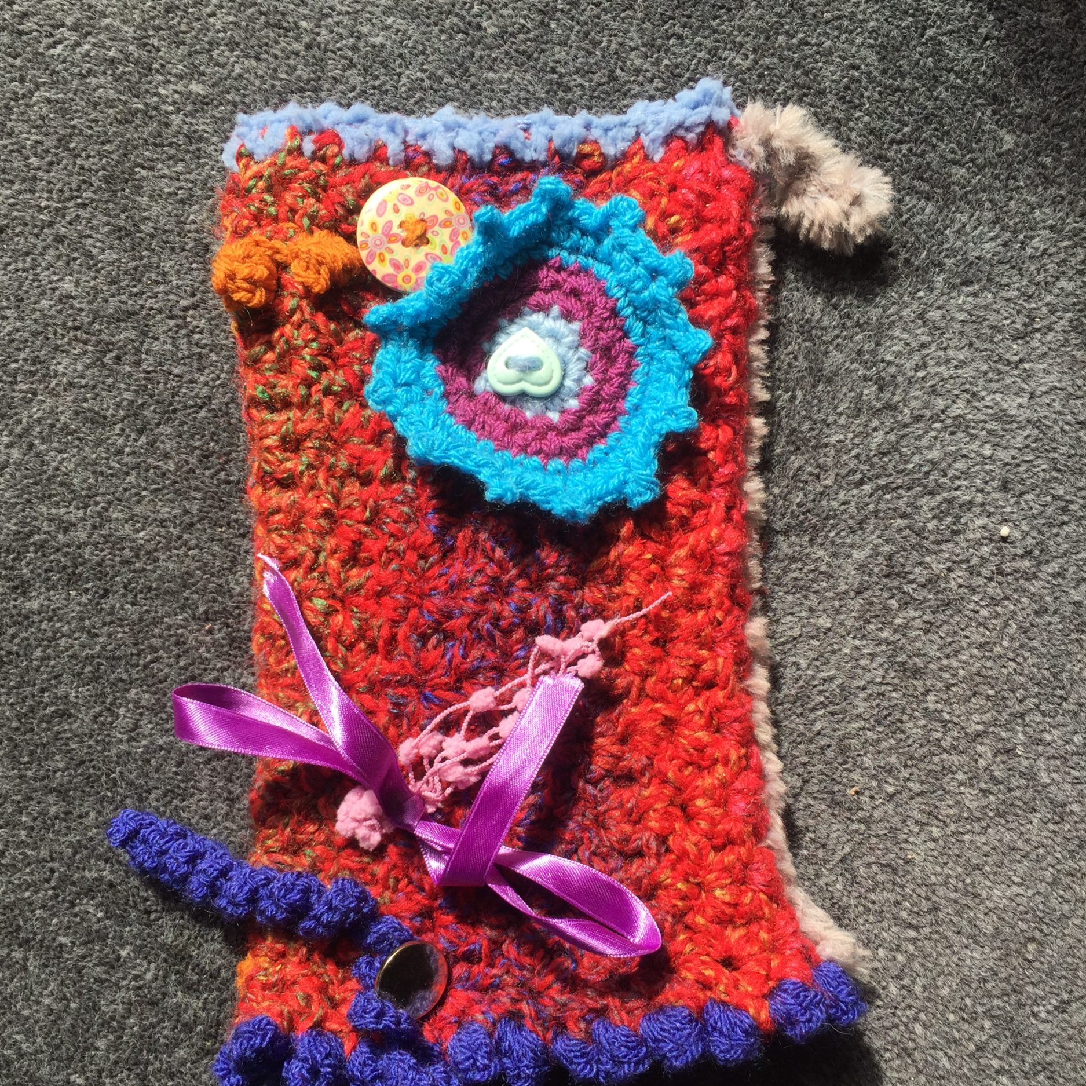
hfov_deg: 47.2
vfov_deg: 47.2
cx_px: 533
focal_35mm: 35
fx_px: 1242
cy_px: 575
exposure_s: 1/319
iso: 32
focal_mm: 4.15
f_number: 2.2
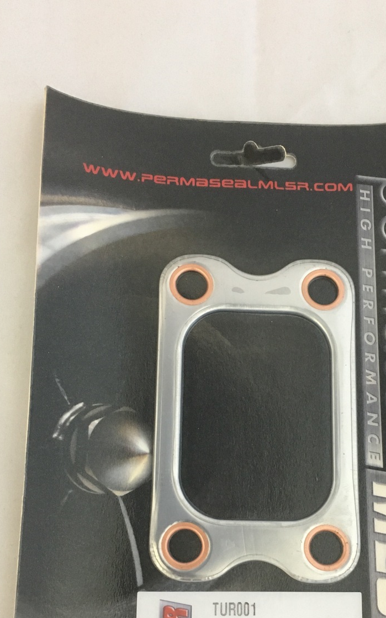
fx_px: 740
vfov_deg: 44.6
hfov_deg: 29.1
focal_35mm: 44
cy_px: 415
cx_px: 236
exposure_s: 1/33
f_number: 2.2
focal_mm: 4.15
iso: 200
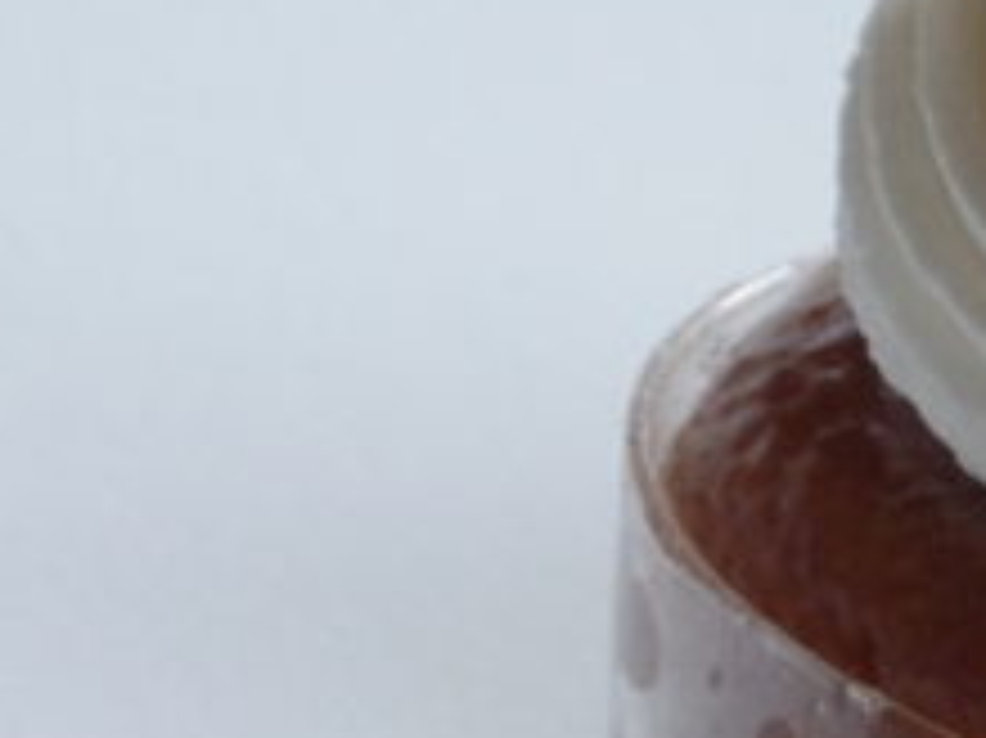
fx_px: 21180
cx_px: 1787
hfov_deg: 2.7
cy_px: 196
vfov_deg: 2.0
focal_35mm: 744
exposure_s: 1/60
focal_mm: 30.8
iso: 320
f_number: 4.5
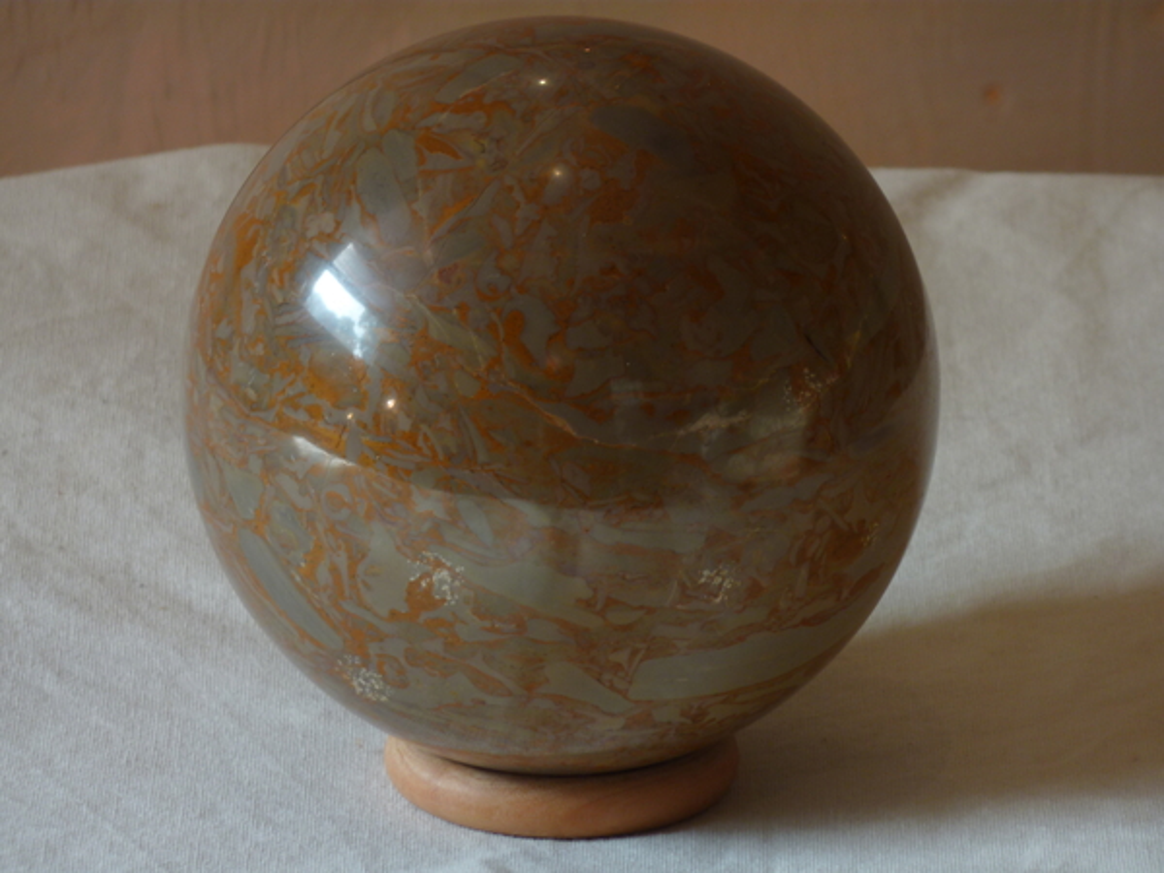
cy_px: 436
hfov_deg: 6.6
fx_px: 10088
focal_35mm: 300
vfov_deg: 5.0
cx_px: 582
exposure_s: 1/20
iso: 80
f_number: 4.9
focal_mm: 49.2
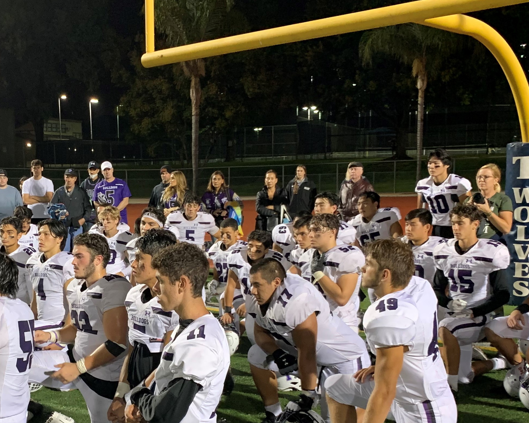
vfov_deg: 35.1
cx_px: 218
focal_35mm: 42
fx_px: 658
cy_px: 300
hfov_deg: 43.7
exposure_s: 1/60
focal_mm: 4.25
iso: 200
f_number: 1.8
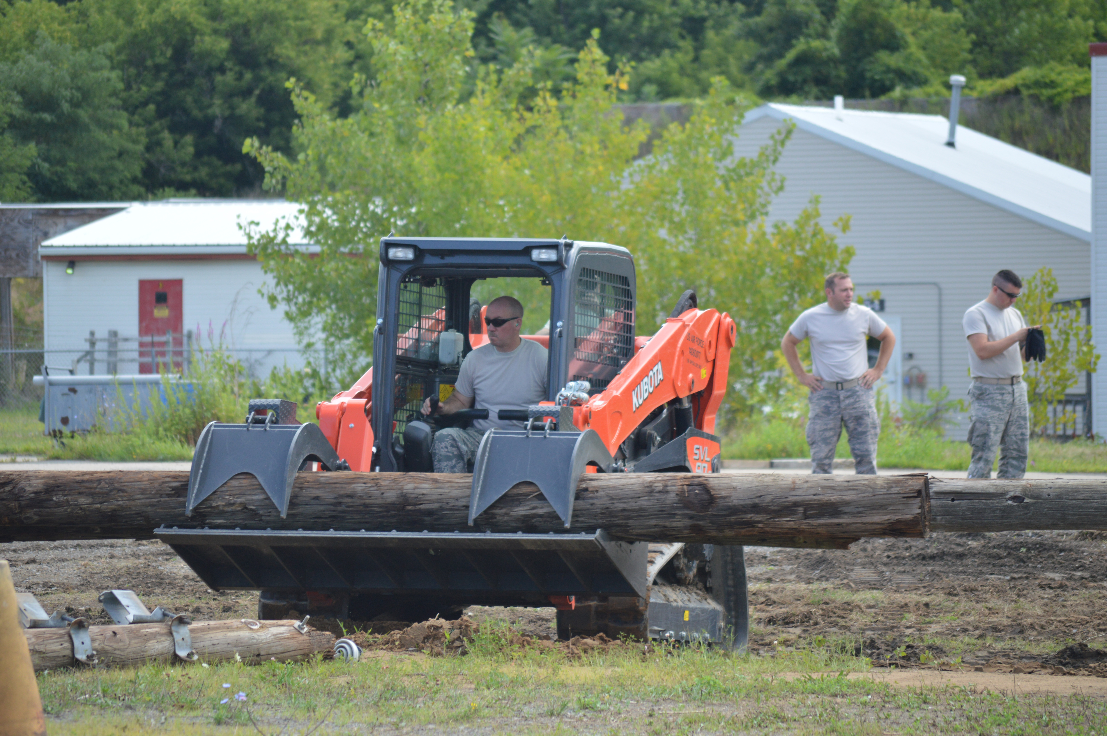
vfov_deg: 6.1
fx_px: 6913
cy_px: 368
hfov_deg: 9.2
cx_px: 554
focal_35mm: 225
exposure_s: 1/500
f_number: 5.6
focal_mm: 150
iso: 360
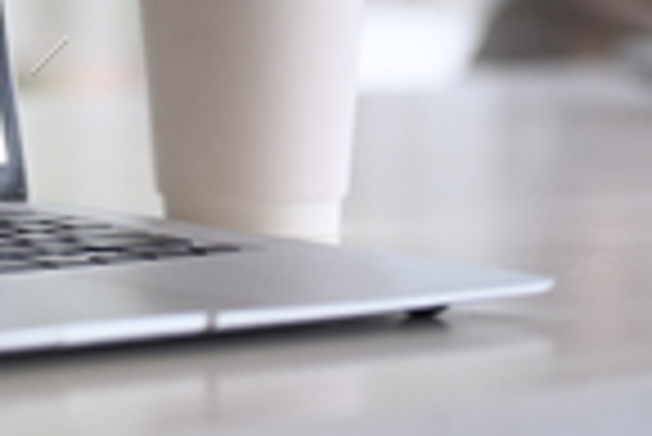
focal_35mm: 203
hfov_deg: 9.9
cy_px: -187
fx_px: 3680
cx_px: -198
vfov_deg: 6.7
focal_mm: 50
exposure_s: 1/500
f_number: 2
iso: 500
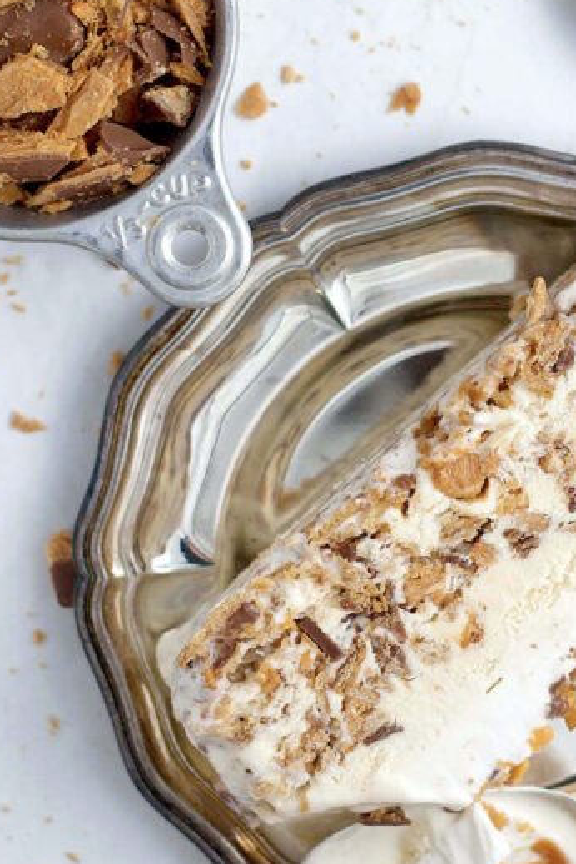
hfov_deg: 8.8
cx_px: 553
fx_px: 3744
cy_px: 181
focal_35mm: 156
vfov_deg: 13.1
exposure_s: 1/125
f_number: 2.8
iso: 100
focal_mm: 50
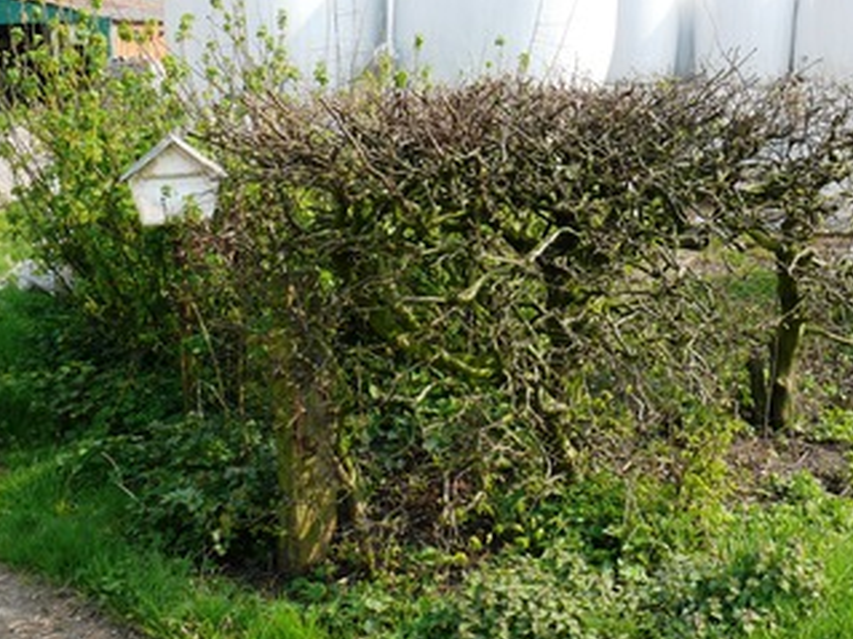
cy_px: 188
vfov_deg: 25.0
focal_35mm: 58
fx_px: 1429
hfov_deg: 32.6
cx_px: 636
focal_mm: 7.9
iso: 200
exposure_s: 1/400
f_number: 5.6
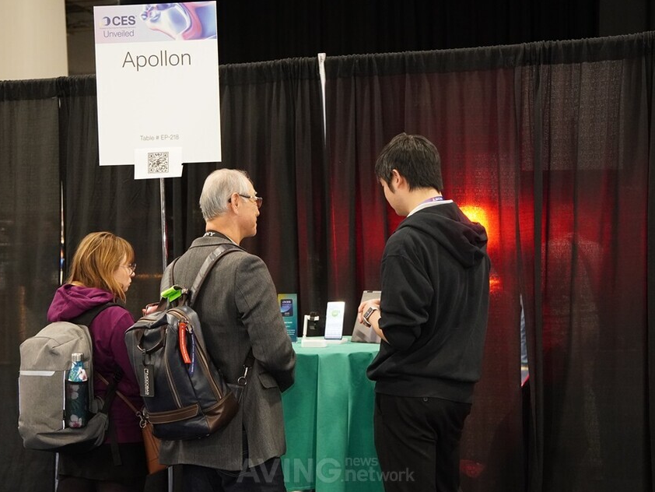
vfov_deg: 25.4
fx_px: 1089
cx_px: 313
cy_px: 247
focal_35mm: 58
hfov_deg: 33.5
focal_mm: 35
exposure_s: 1/160
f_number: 2.8
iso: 4000
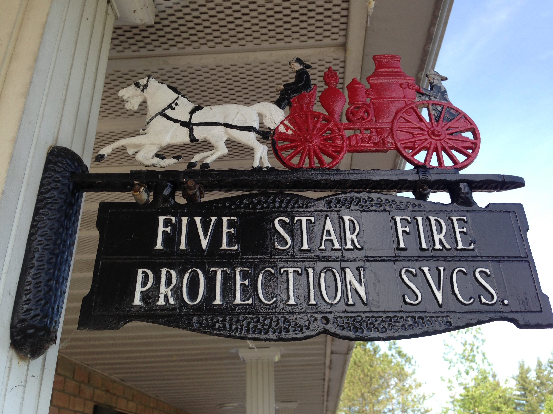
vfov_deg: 42.9
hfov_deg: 55.4
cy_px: 207
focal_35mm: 33
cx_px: 276
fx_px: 527
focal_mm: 4.13
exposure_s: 1/357
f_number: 2.4
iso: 50
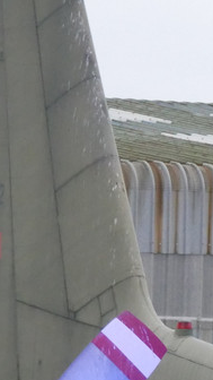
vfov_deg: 4.3
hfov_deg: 2.4
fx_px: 5000
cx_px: 256
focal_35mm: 498
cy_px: 442
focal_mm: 72
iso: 3200
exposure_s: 1/80
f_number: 5
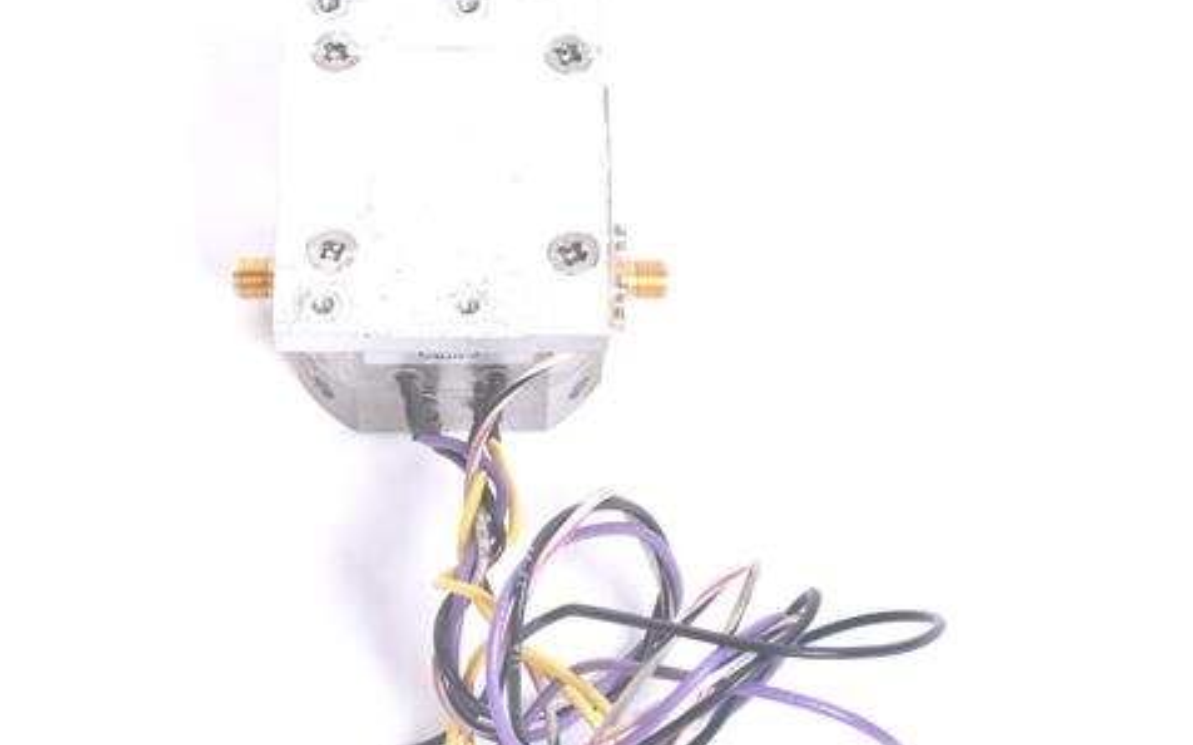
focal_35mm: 81
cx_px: 586
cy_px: 424
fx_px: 2632
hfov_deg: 25.5
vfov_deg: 16.1
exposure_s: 1/200
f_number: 13
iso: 200
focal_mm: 42
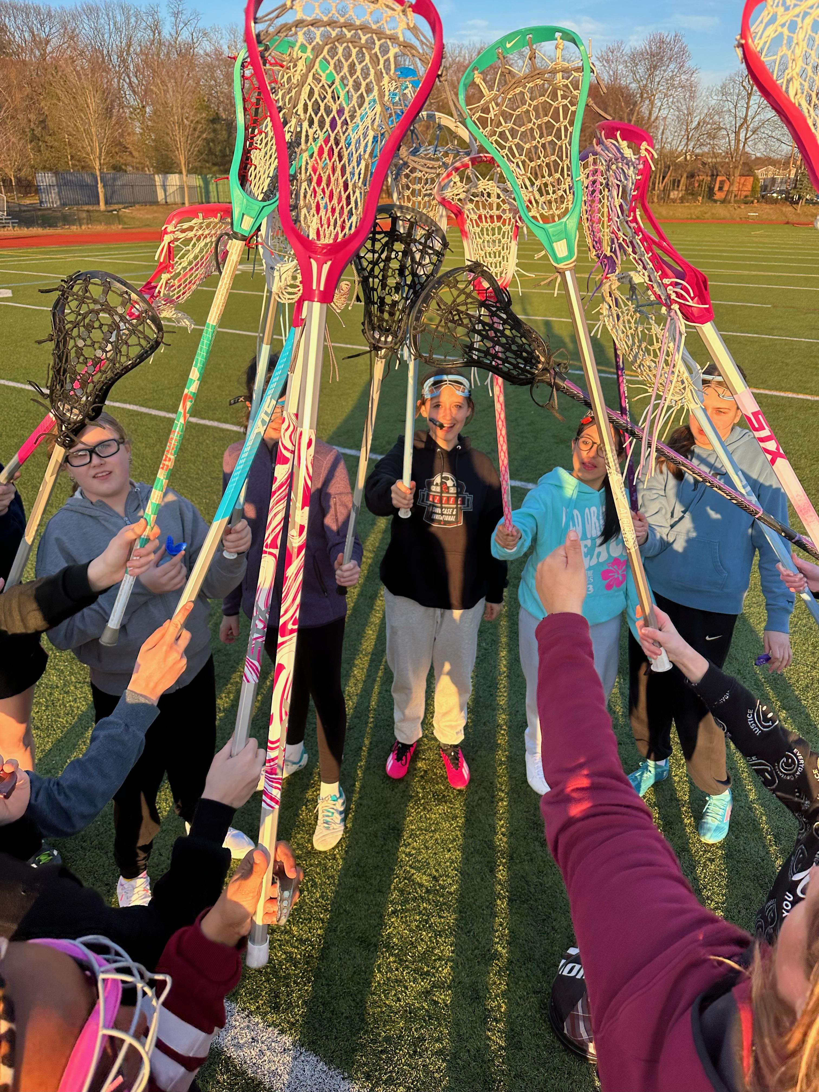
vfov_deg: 71.6
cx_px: 410
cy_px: 546
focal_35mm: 24
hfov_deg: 56.8
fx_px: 757
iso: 80
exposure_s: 1/1183
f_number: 1.78
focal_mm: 6.86
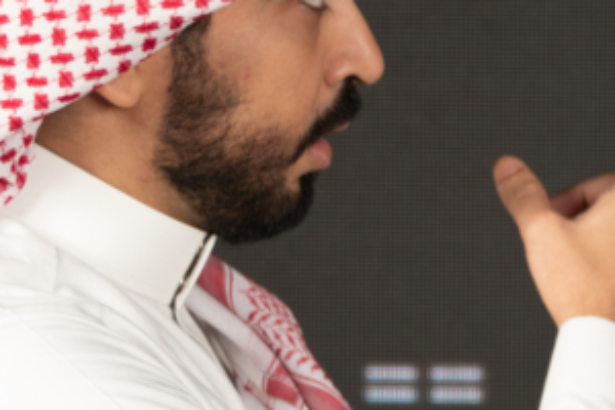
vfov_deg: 6.5
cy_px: 572
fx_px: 3587
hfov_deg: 9.4
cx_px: 1009
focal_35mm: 210
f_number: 2.8
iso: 320
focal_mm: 42
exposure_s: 1/160
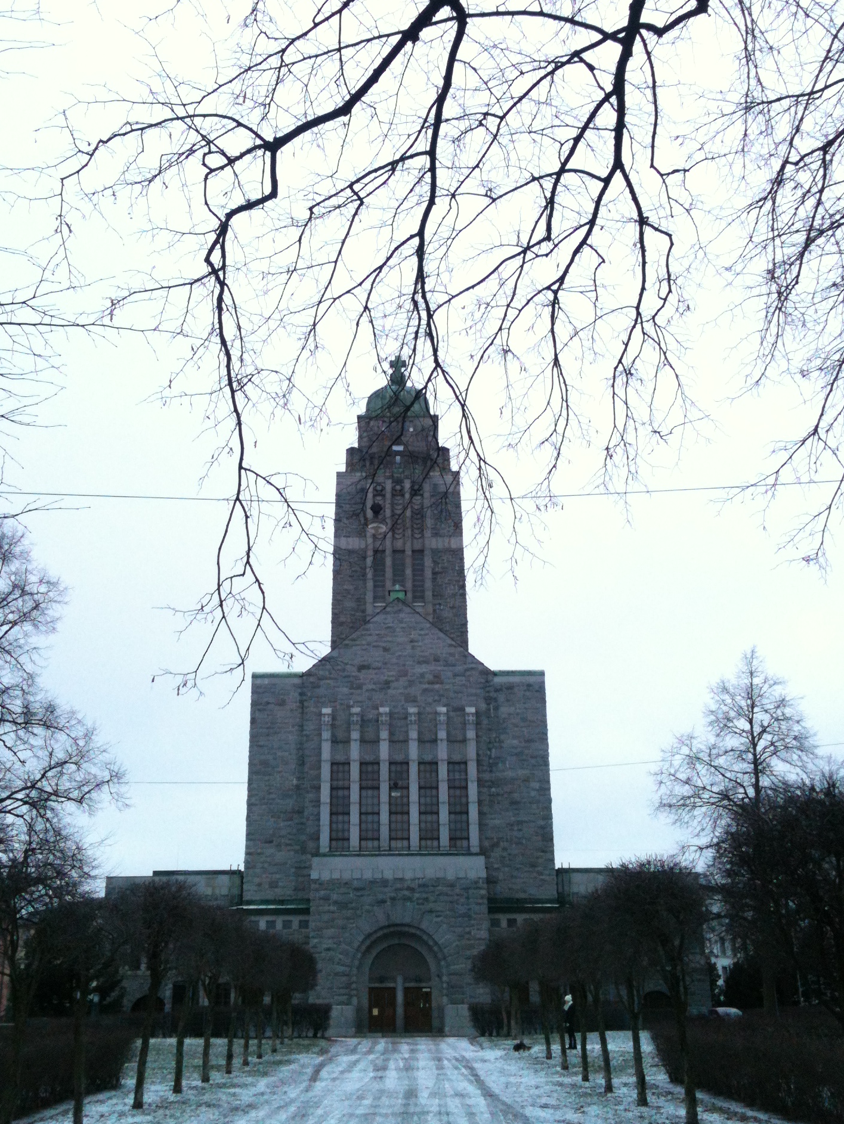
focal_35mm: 38
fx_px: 1235
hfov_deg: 37.7
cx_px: 411
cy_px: 530
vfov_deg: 48.9
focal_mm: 3.85
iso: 100
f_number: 2.8
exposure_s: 1/60
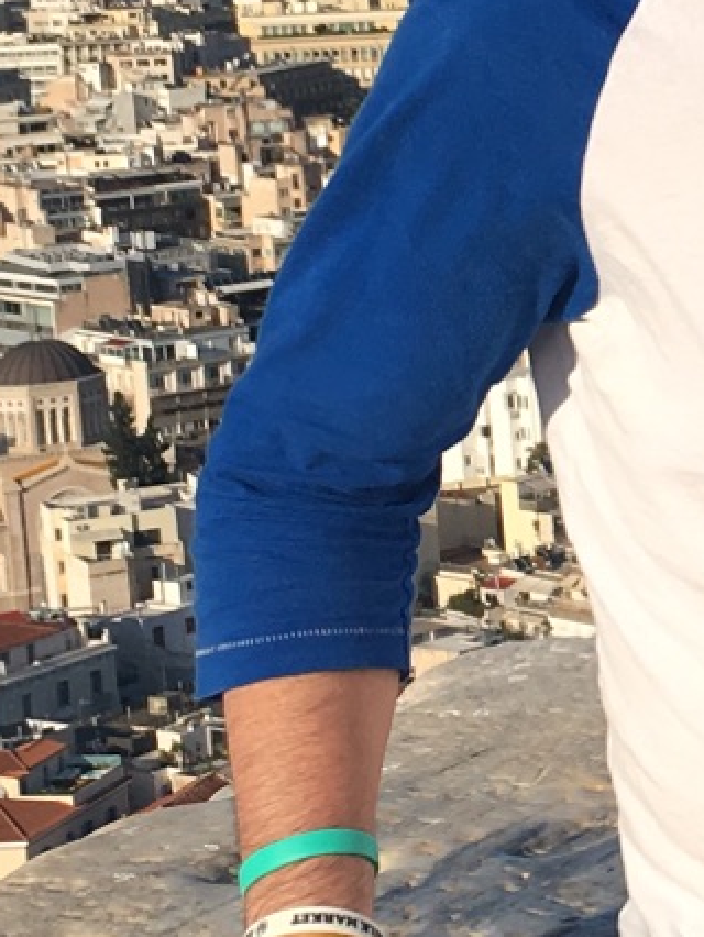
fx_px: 3684
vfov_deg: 14.5
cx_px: 992
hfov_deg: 10.6
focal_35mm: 136
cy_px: 255
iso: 25
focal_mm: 4.15
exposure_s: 1/2653
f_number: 2.2
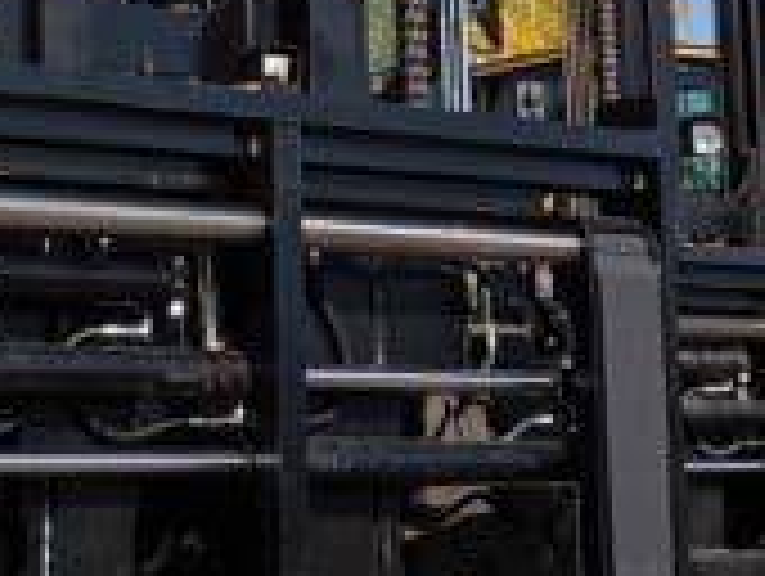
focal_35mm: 122
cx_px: 261
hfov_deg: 16.1
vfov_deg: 12.1
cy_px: 58
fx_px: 2700
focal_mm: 4.67
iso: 51
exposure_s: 1/1825
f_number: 2
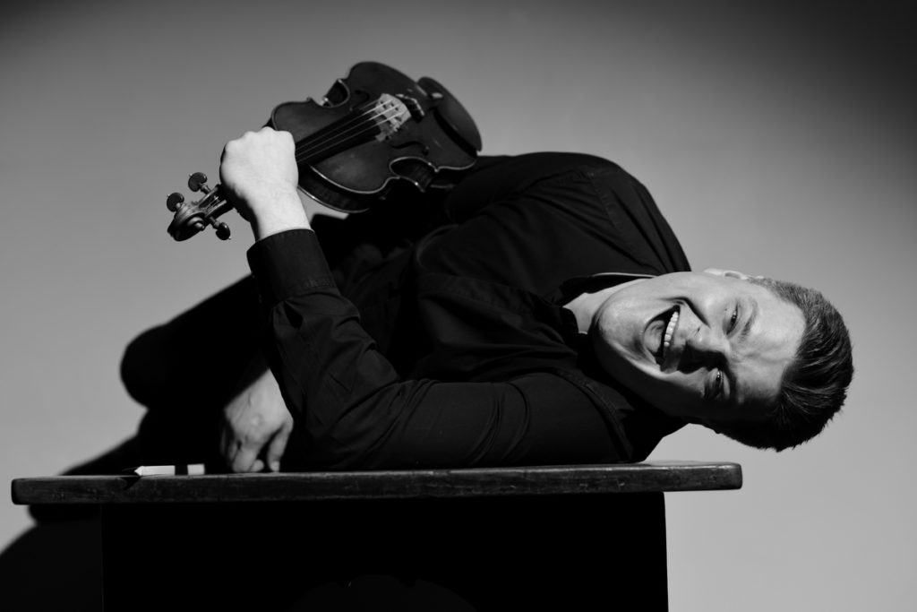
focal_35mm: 85
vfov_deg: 16.1
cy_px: 306
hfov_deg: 23.9
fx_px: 2165
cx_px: 458
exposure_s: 1/250
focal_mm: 85
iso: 200
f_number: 3.5
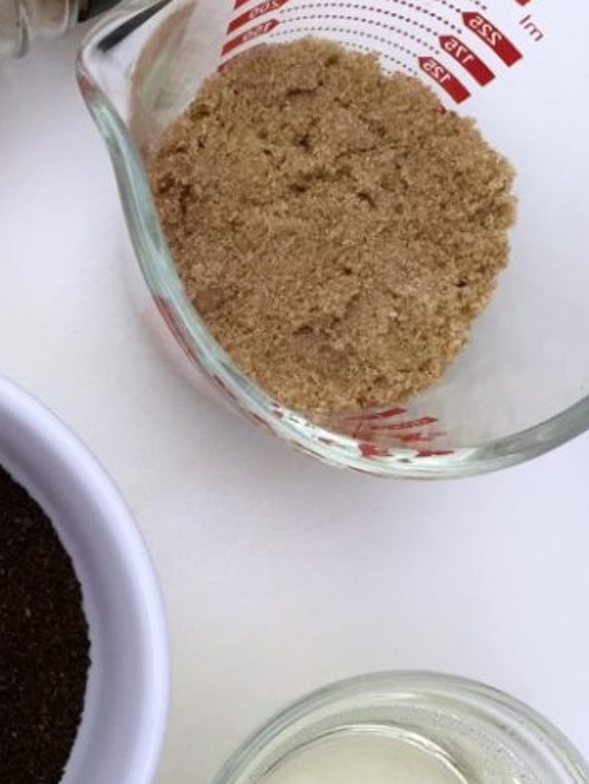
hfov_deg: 23.4
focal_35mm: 61
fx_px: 1383
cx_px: 54
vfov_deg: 31.2
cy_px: 574
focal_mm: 4.15
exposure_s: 1/30
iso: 80
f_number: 2.2
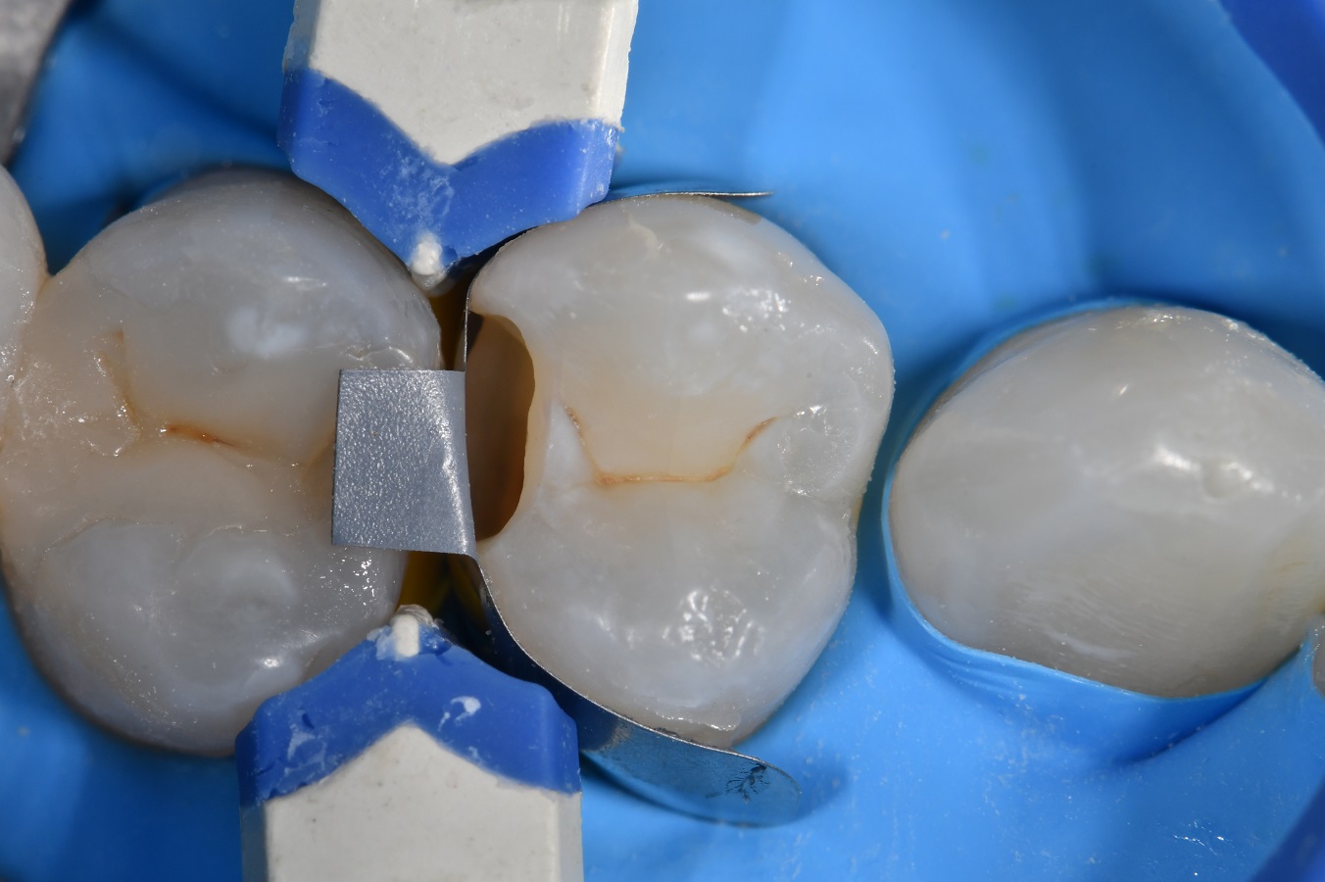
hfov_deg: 13.1
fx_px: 5775
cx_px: 662
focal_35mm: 157
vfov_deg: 8.7
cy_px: 441
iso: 200
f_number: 32
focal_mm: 105
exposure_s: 1/160
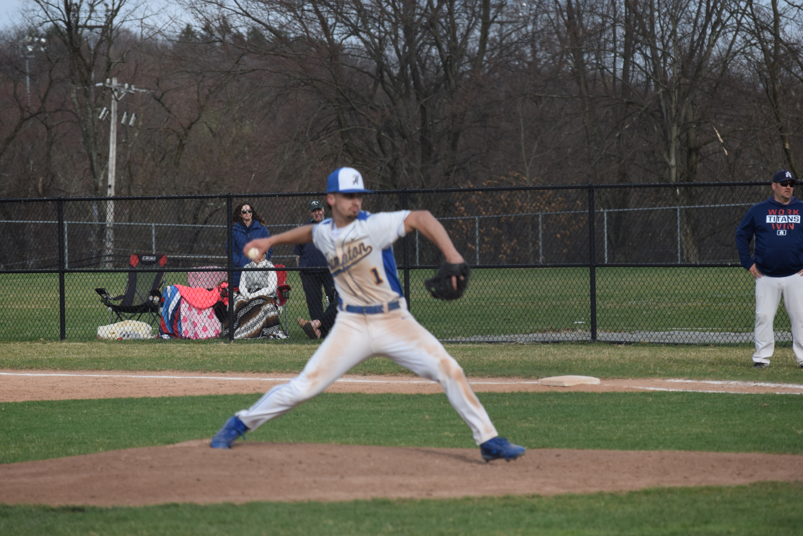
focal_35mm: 262
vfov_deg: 5.2
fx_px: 5857
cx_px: 402
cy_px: 268
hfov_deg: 7.8
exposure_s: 1/1000
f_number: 5.3
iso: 400
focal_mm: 175
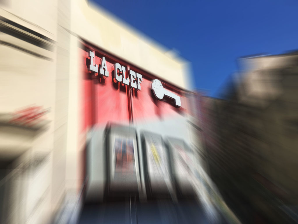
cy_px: 112
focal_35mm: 29
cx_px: 149
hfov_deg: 61.7
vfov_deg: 48.2
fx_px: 250
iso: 25
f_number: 2.2
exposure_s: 1/2564
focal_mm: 4.15
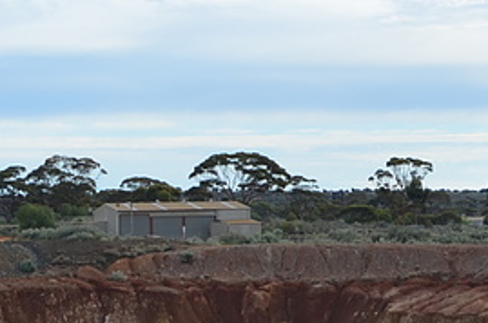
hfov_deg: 13.4
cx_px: 129
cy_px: 271
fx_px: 2069
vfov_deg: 8.9
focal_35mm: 153
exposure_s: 1/250
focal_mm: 26
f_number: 8
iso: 200
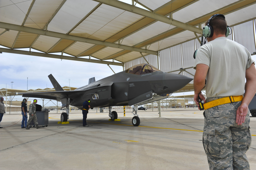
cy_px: 85
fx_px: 199
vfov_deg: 46.3
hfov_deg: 65.5
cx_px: 128
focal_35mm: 28
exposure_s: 1/320
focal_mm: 28
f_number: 10
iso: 160
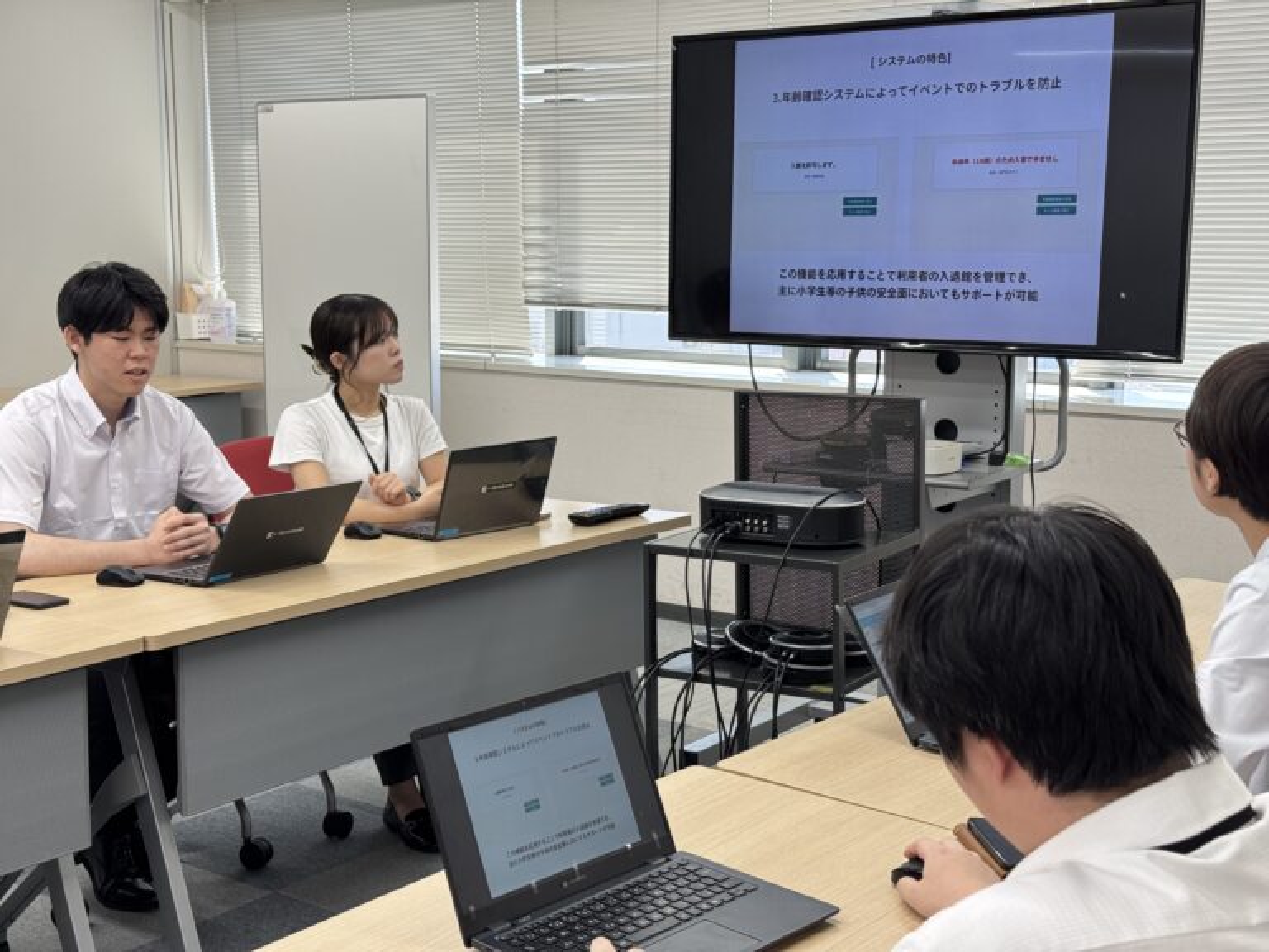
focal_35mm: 48
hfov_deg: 39.7
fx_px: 1760
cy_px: 476
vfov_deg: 30.3
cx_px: 634
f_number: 1.78
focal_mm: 6.76
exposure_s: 1/179
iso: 64
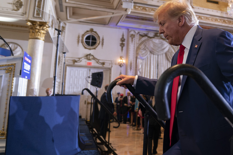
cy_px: 58
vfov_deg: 36.7
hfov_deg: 51.6
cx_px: 164
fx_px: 233
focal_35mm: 36
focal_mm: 24
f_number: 2.8
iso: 1000
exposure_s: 1/250
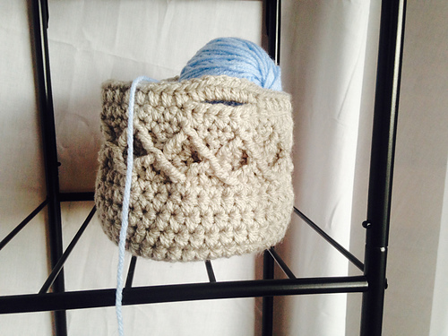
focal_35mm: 33
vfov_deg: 42.9
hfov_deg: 55.4
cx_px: 224
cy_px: 168
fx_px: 427
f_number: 2.4
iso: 100
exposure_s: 1/20
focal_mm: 4.12
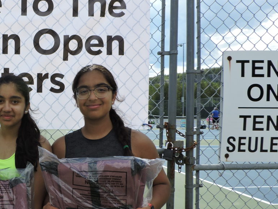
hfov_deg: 36.9
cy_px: 140
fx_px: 385
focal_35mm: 48
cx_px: 23
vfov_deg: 30.0
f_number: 3
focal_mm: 4.3
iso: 100
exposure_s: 1/1000
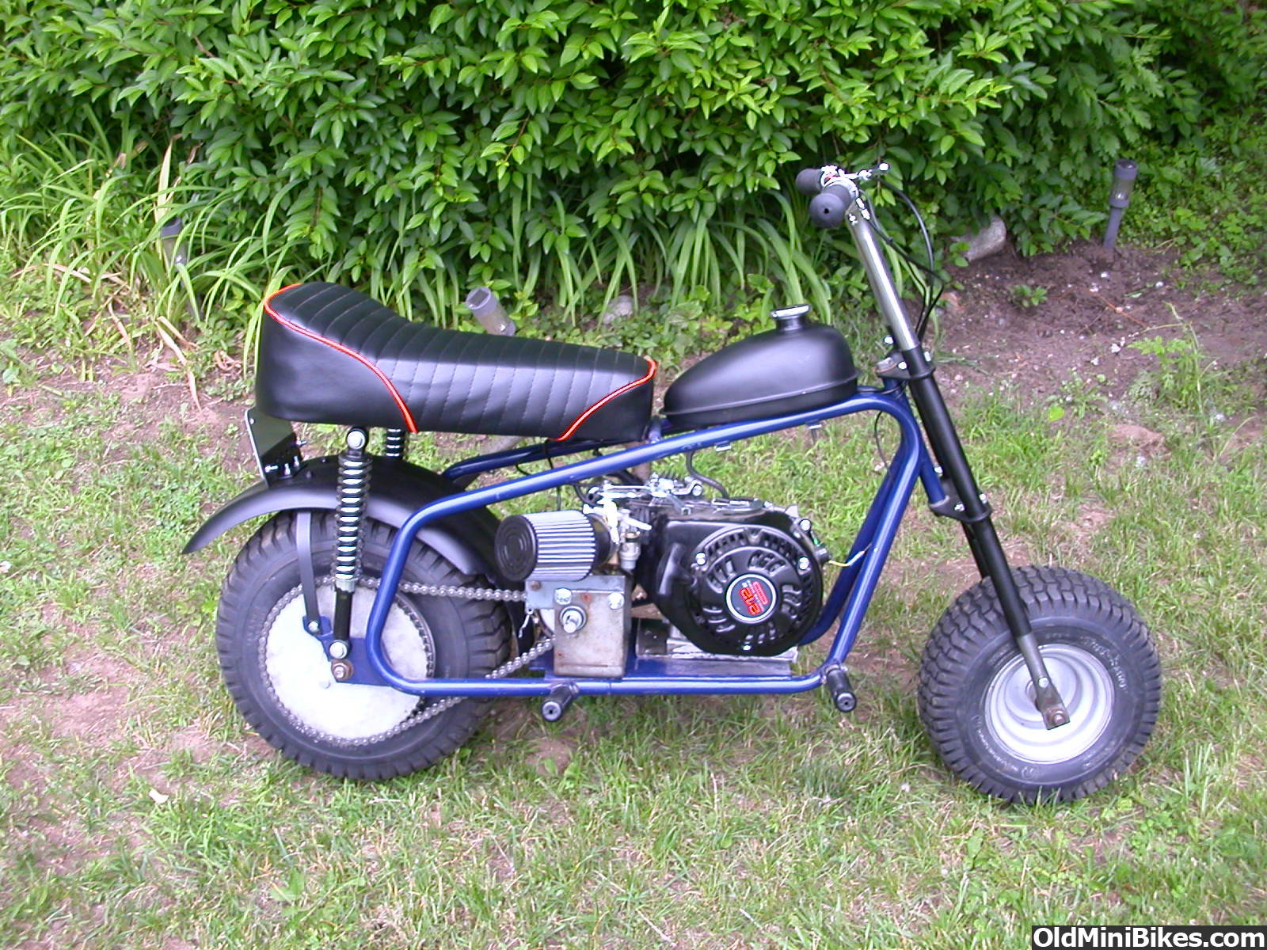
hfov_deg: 50.1
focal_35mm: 37
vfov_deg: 38.7
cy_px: 475
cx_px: 634
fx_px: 1354
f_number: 2.7
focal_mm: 5.6
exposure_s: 1/33.6
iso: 100
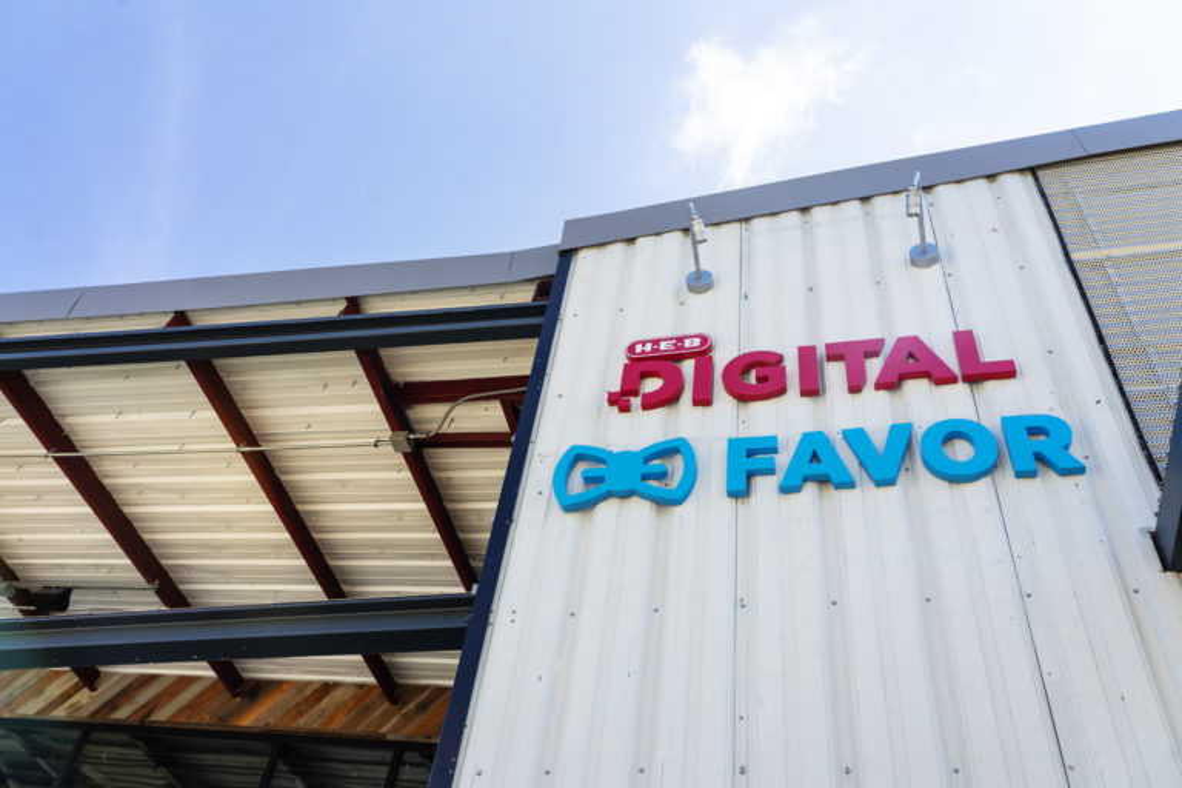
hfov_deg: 60.3
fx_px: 1018
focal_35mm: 31
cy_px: 394
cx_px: 591
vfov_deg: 42.3
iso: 100
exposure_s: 1/100
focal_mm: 31
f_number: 8
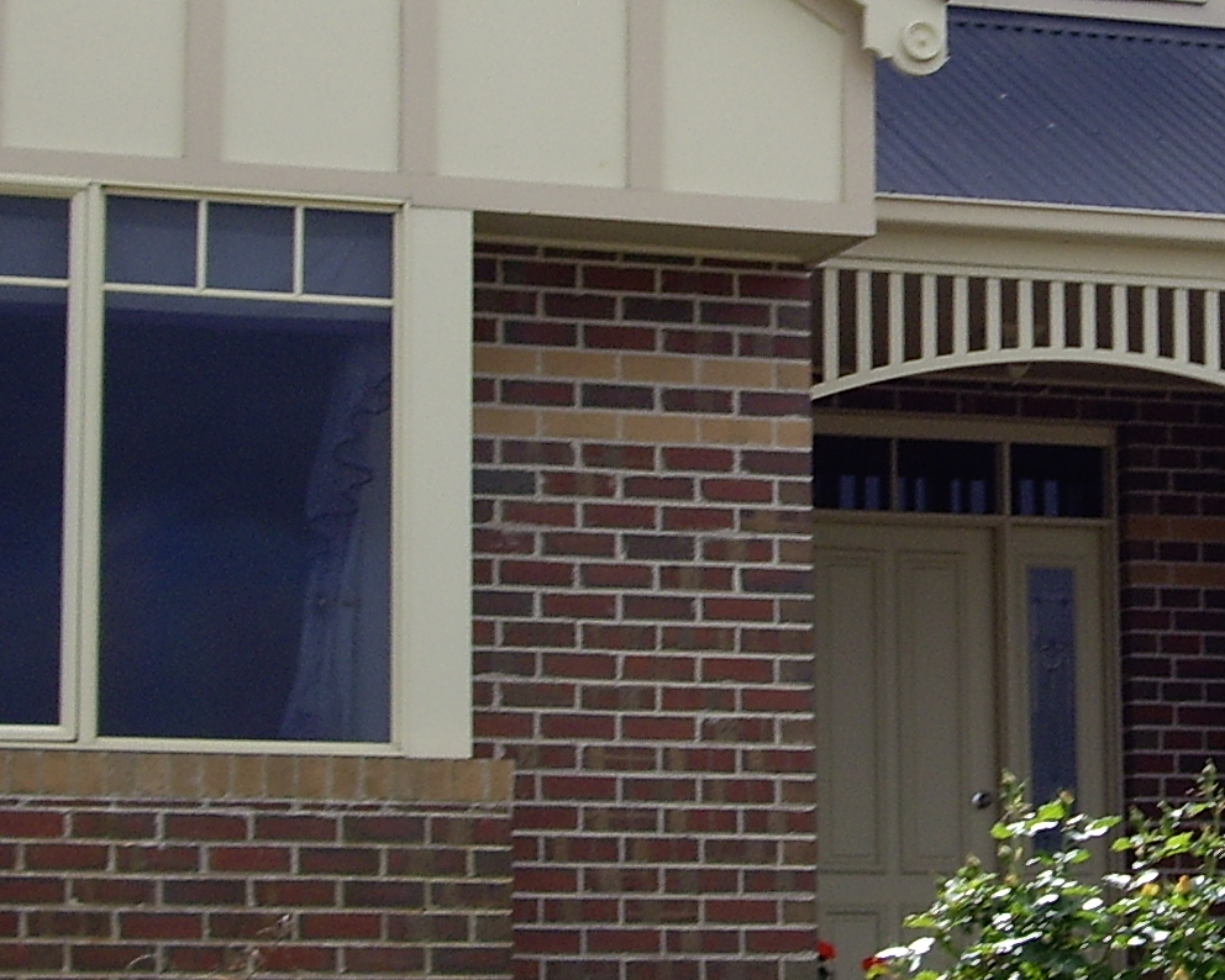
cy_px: 380
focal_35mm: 122
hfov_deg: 15.5
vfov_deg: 12.6
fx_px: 4424
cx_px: 1219
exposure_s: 1/200
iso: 50
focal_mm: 7.9
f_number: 5.6
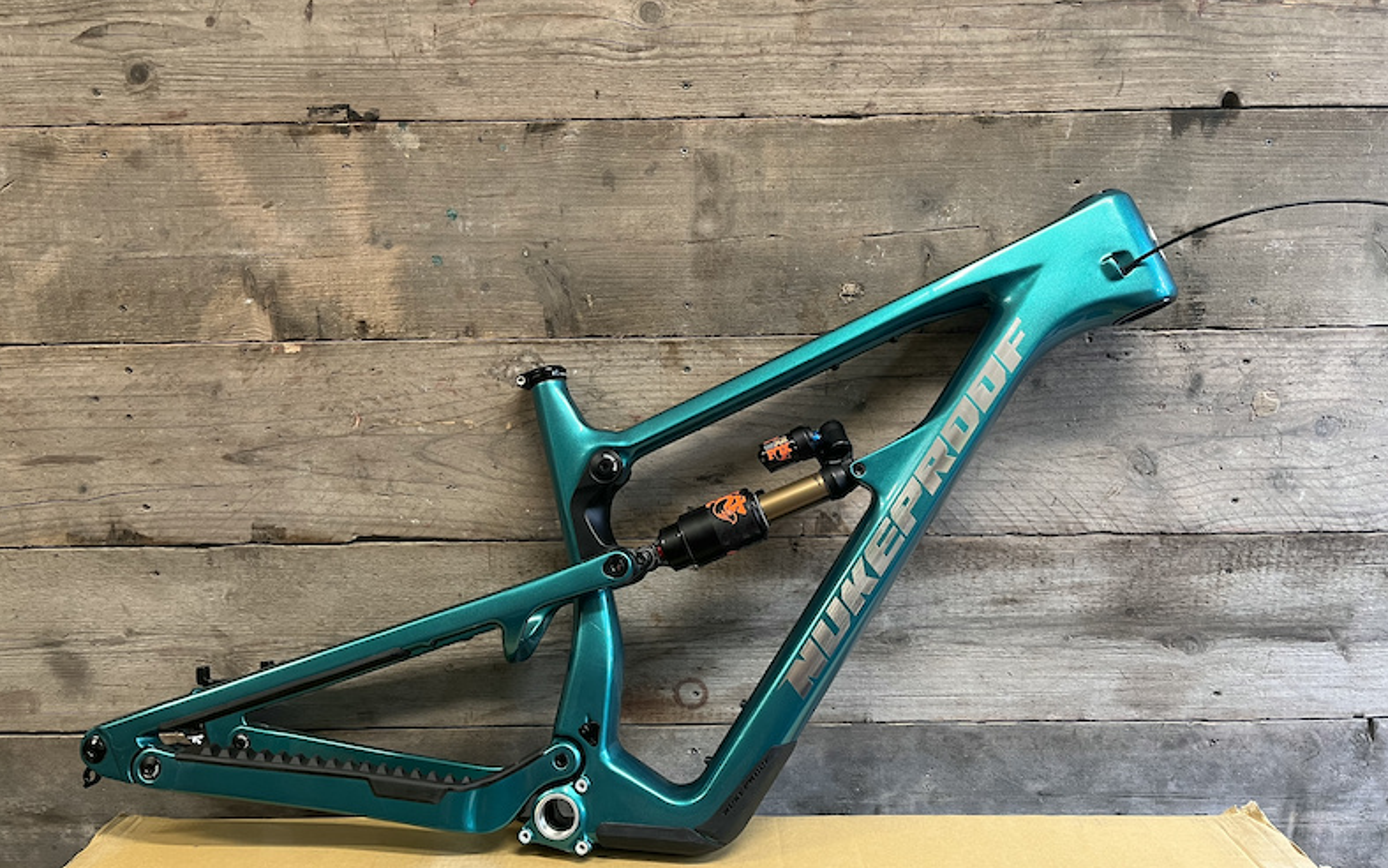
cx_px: 684
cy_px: 429
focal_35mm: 28
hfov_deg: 66.5
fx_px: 1059
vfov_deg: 44.5
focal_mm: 5.1
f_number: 1.6
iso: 125
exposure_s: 1/50
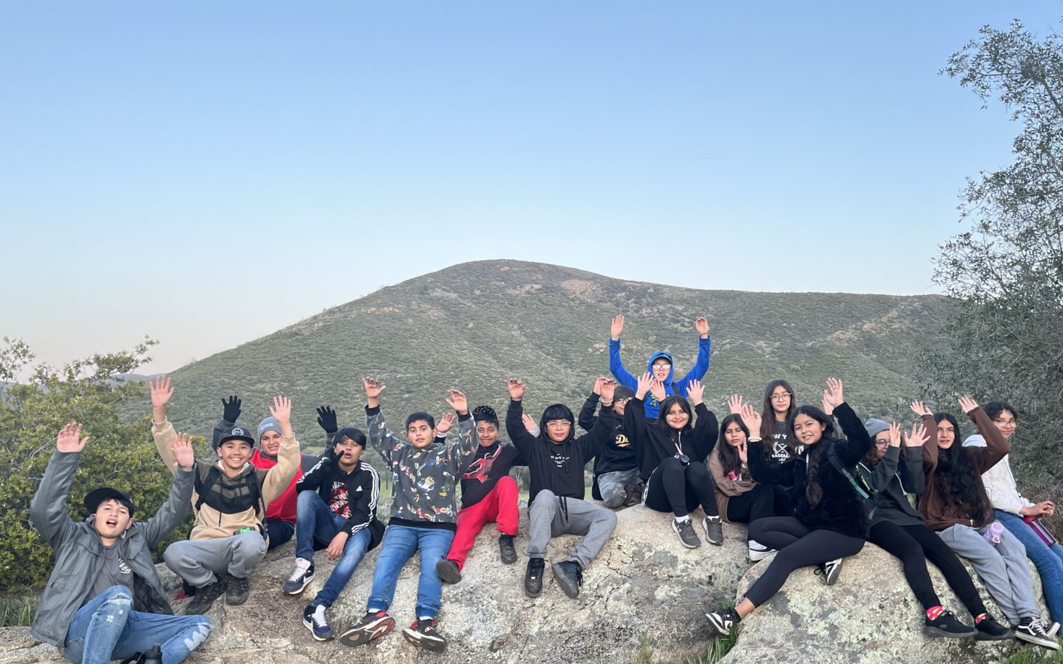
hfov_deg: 62.9
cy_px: 386
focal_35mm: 30
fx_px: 869
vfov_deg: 41.7
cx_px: 559
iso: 100
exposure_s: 1/122
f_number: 1.6
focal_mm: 5.1
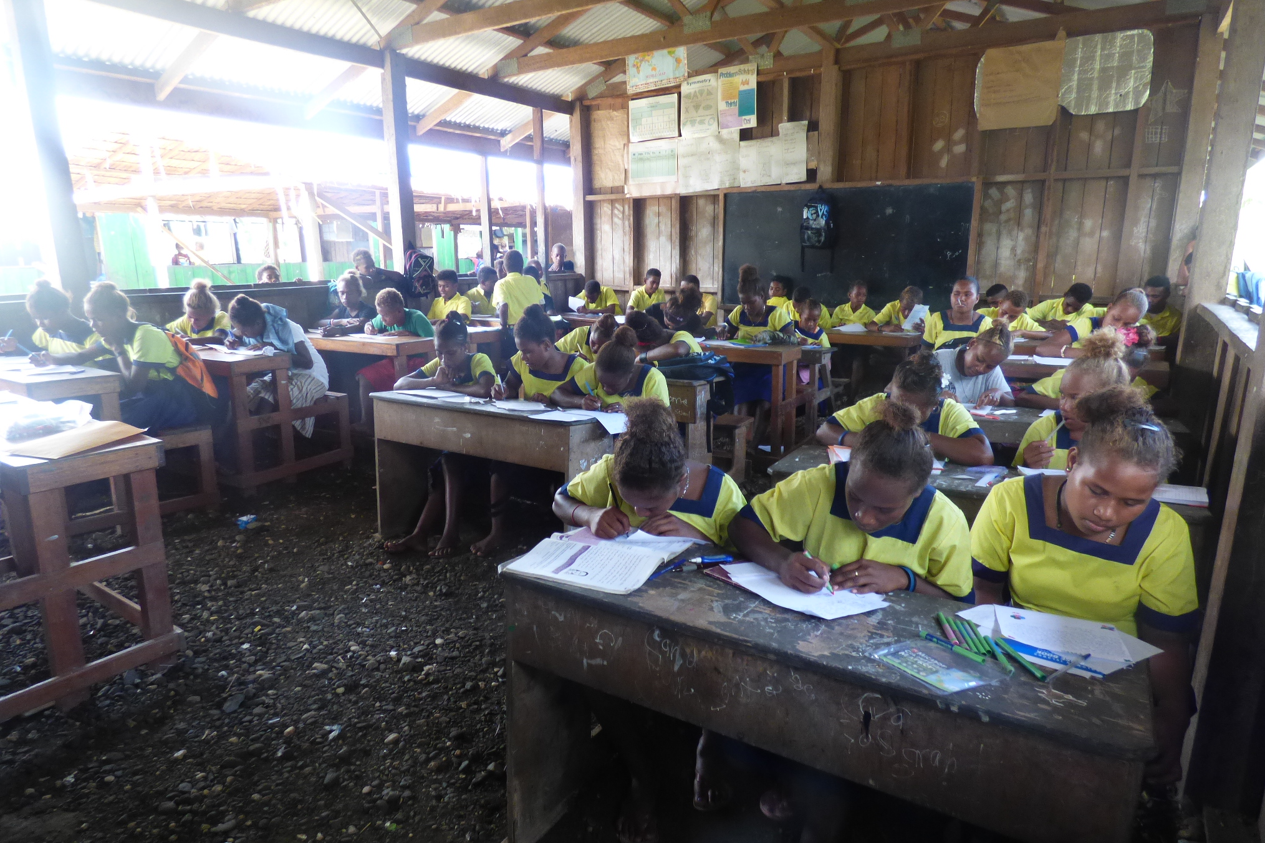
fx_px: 738
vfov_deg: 59.5
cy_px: 439
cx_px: 637
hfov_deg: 81.2
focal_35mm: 21
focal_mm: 3.58
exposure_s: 1/60
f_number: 2.8
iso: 320
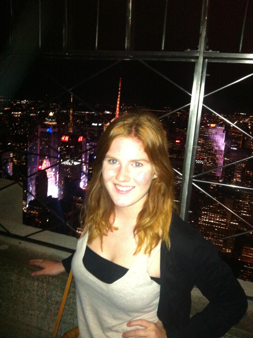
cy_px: 169
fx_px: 342
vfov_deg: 52.7
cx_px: 126
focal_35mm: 35
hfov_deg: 40.6
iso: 500
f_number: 2.8
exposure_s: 1/15
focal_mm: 3.85
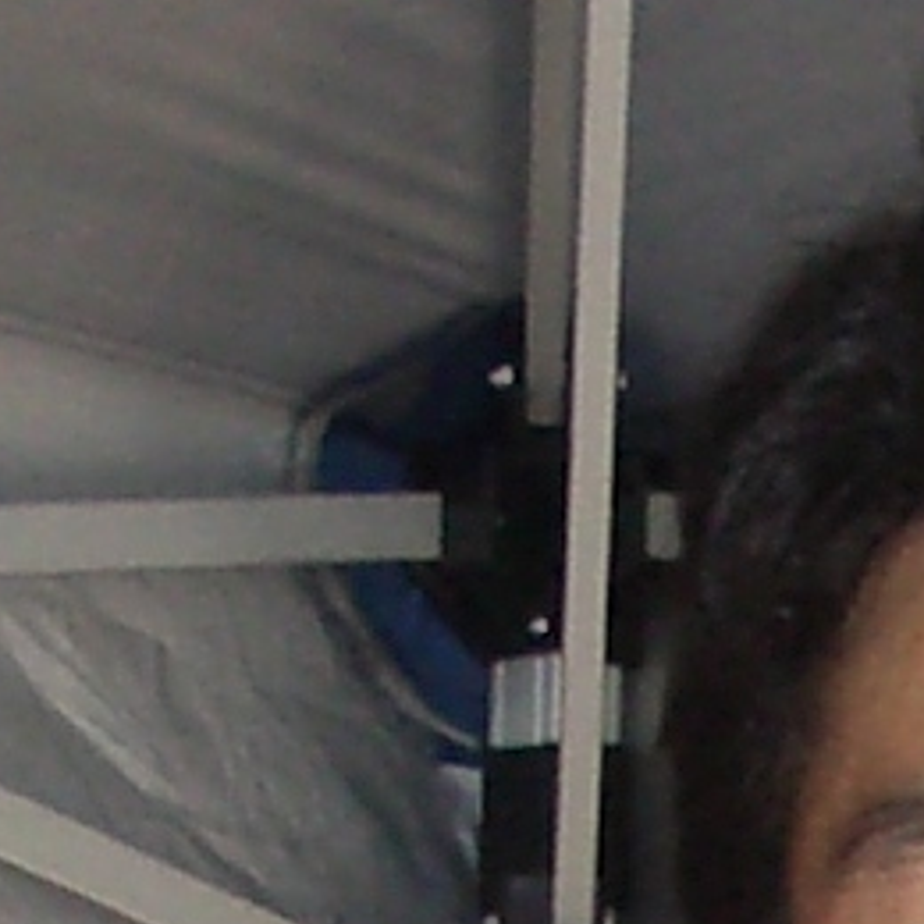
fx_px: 9211
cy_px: 2051
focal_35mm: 305
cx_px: 1365
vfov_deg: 5.6
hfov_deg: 5.7
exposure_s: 1/60
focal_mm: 5.8
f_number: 2.6
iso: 100
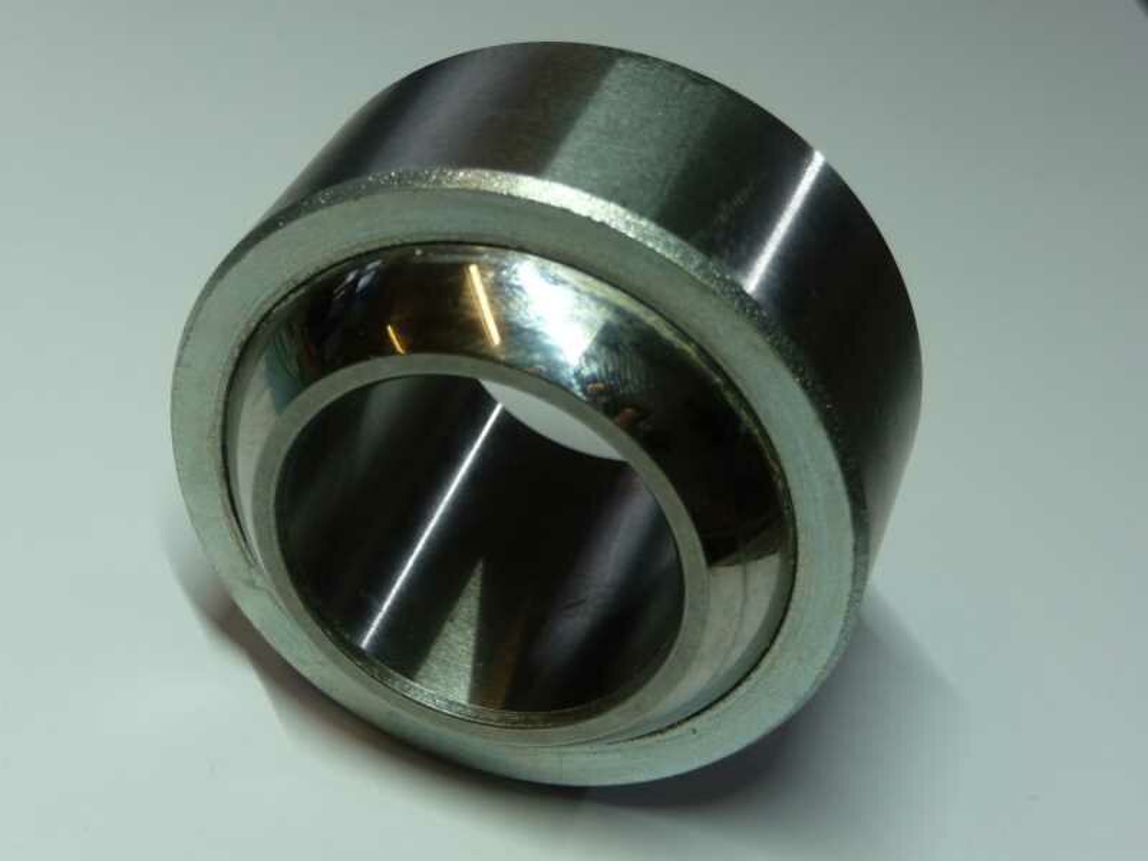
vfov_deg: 21.9
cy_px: 430
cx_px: 574
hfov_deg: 29.0
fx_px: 2222
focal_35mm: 67
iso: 100
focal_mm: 11.3
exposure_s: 1/40
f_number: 4.5
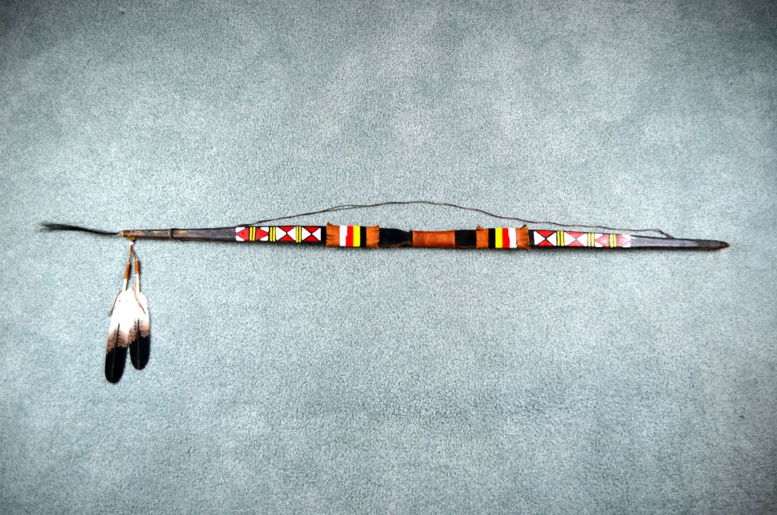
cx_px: 388
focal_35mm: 33
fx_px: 711
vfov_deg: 39.8
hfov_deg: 57.3
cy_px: 258
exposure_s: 1/80
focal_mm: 22
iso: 400
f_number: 4.5
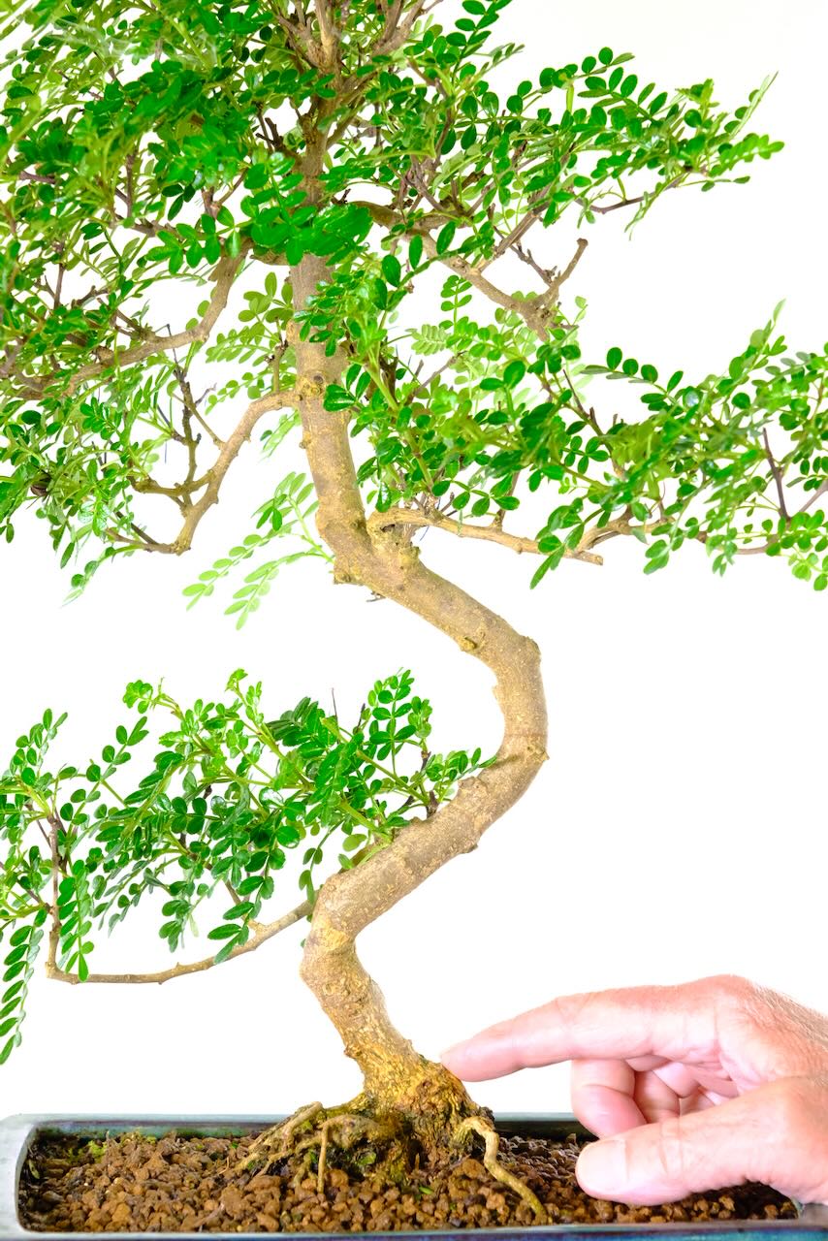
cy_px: 620
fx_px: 4137
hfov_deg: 11.4
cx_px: 414
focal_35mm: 120
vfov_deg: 17.1
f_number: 7.1
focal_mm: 80
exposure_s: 1/30
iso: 3200
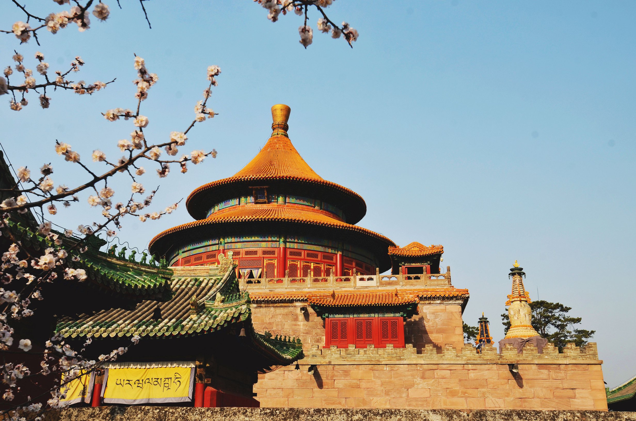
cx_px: 318
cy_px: 210
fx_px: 635
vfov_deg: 36.7
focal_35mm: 36
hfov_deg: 53.2
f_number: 9
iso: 100
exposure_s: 1/160
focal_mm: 24
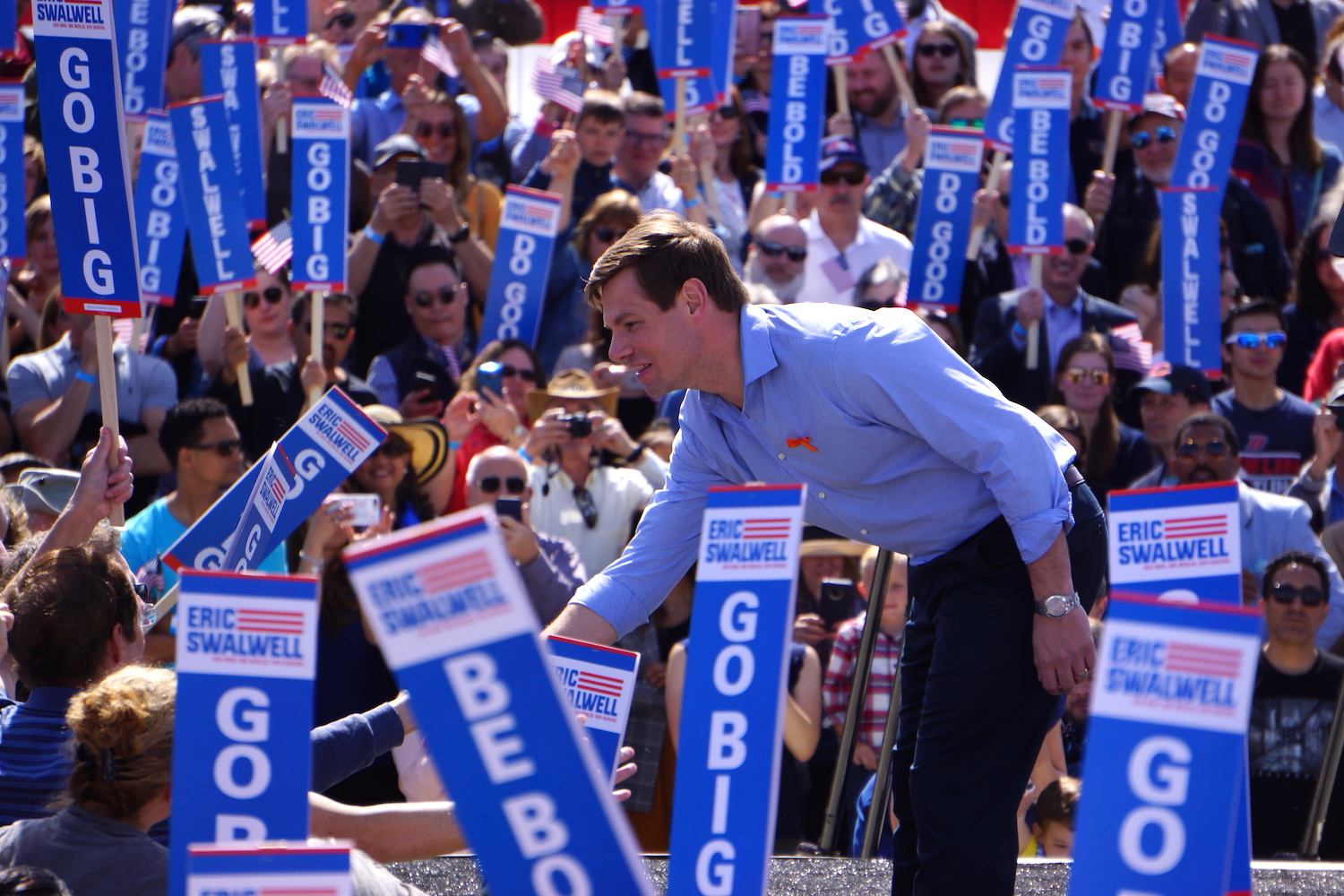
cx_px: 672
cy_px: 448
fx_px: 10900
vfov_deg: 4.7
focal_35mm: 292
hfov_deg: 7.1
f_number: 7.1
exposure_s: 1/320
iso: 100
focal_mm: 195
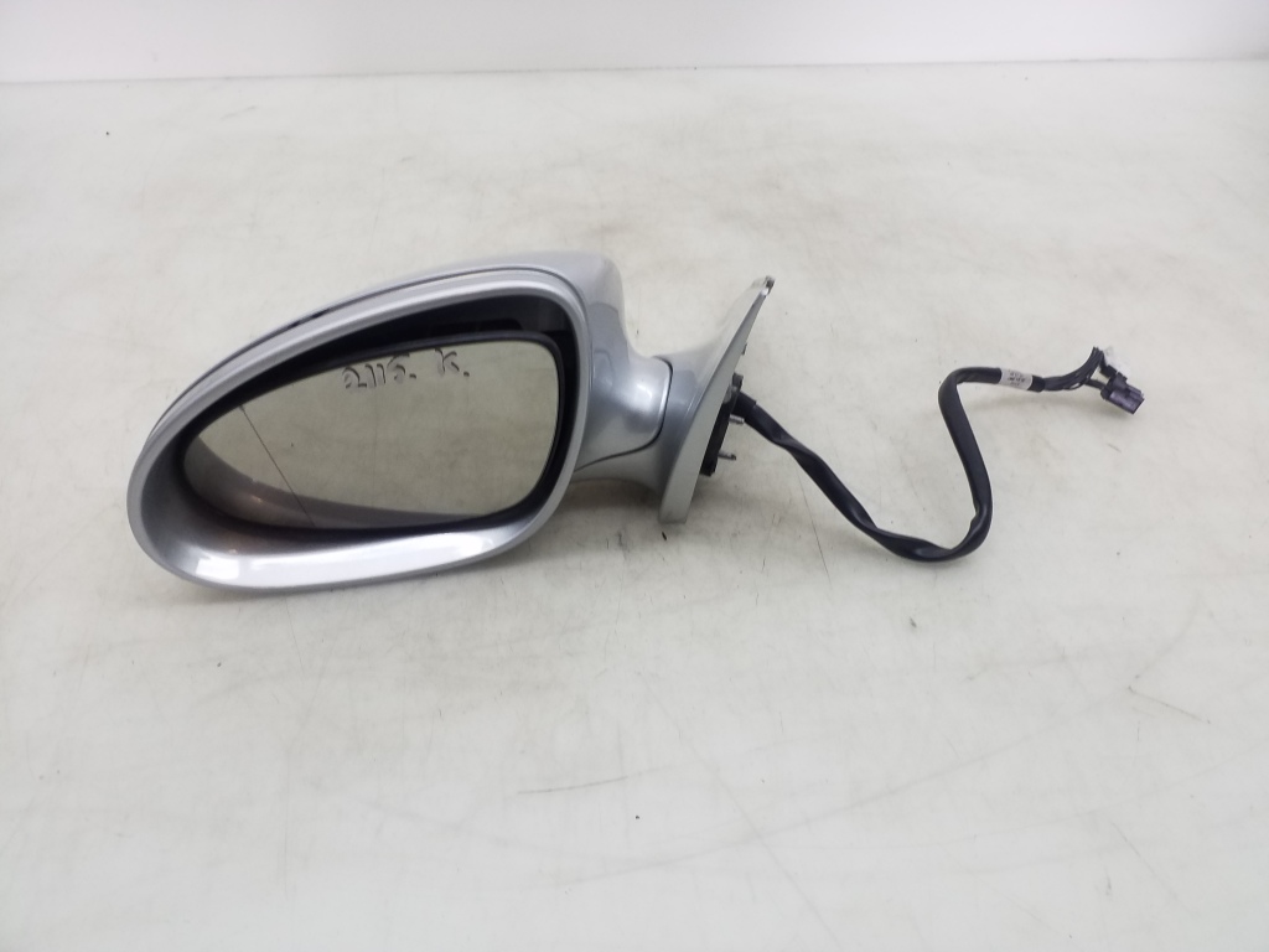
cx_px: 634
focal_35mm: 27
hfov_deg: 65.3
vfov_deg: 51.4
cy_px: 476
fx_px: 990
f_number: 1.9
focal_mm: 3.6
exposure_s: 1/50
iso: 100
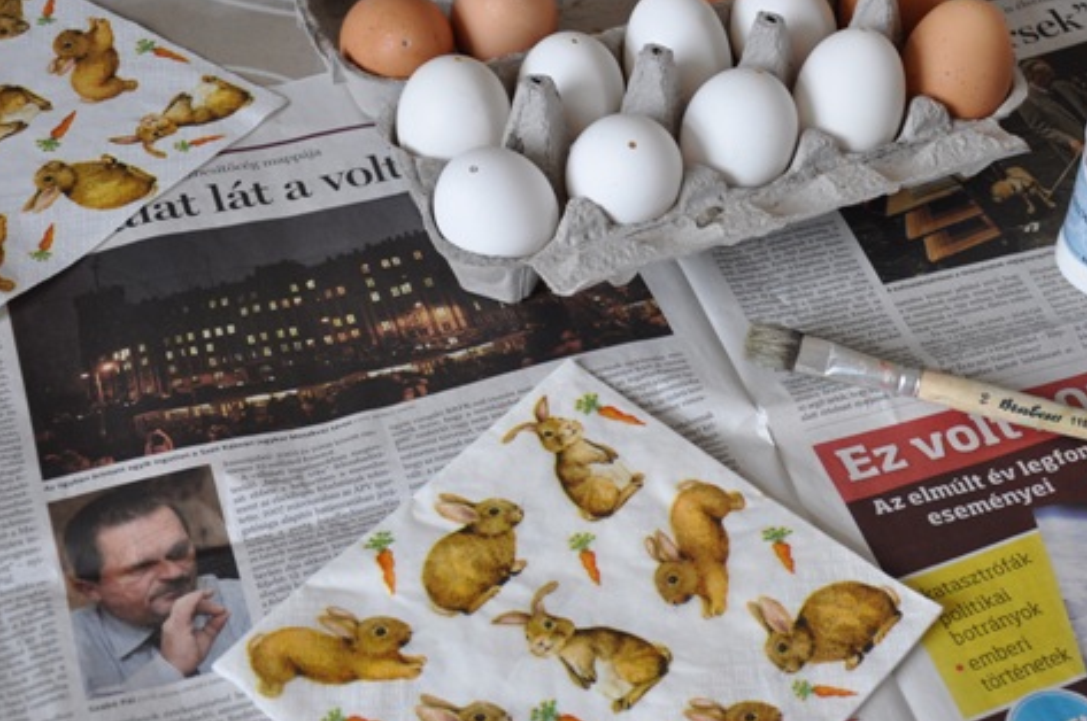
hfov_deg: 30.8
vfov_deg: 20.9
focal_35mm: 65
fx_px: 1960
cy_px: 371
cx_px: 710
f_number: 4.5
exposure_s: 1/100
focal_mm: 32
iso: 400
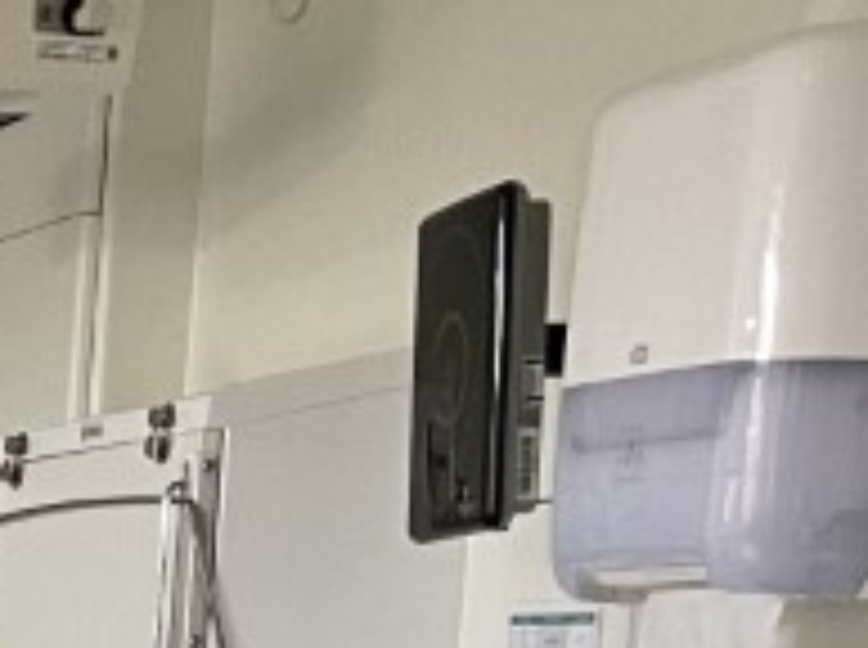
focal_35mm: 162
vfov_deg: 8.5
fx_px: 4055
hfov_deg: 10.9
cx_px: -967
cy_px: 1431
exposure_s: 1/50
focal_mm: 5.1
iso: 125
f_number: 1.6
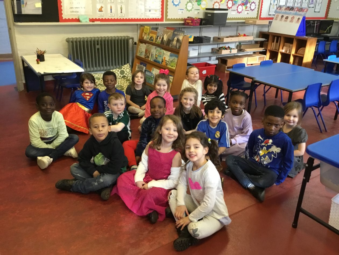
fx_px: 304
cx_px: 170
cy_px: 128
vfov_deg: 45.4
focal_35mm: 31
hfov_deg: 58.4
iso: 250
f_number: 2.4
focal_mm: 3.3
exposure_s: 1/33
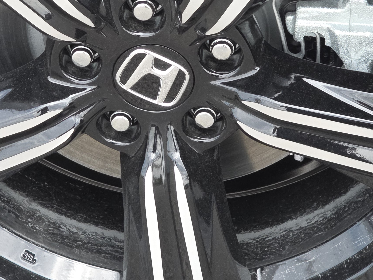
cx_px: 157
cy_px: 86
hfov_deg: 12.2
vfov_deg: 9.2
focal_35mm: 162
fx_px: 1746
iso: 50
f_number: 2.4
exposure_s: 1/298
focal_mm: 7.9
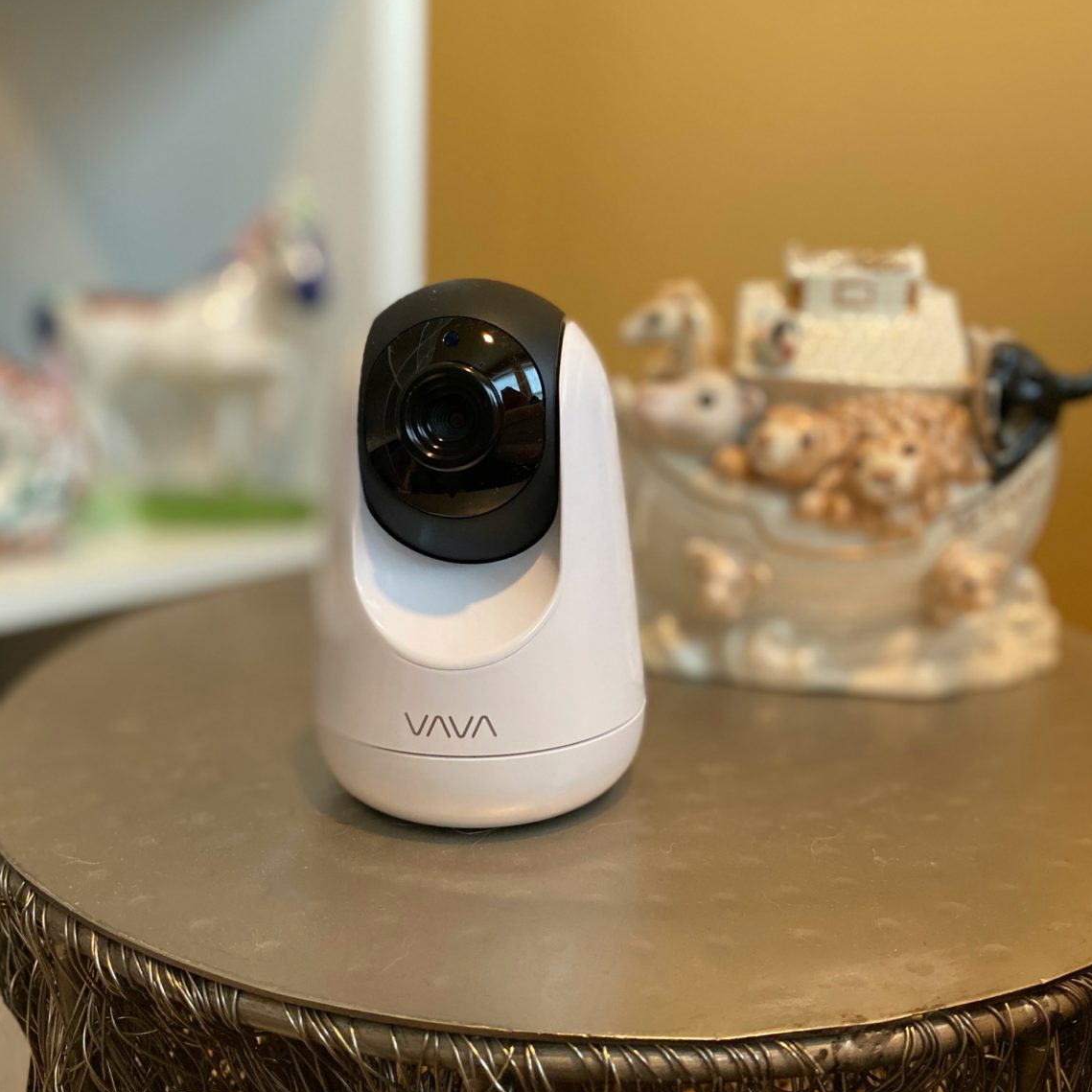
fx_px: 1106
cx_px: 550
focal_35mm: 31
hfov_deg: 52.5
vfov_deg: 52.4
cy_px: 604
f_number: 1.8
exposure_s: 1/60
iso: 500
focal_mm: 4.25
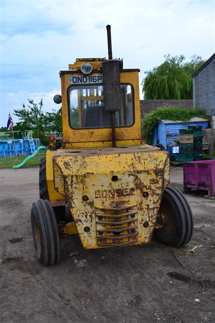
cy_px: 162
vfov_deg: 57.2
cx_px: 108
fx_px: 296
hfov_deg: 40.0
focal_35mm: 33
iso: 400
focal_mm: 22
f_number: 7.1
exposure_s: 1/30
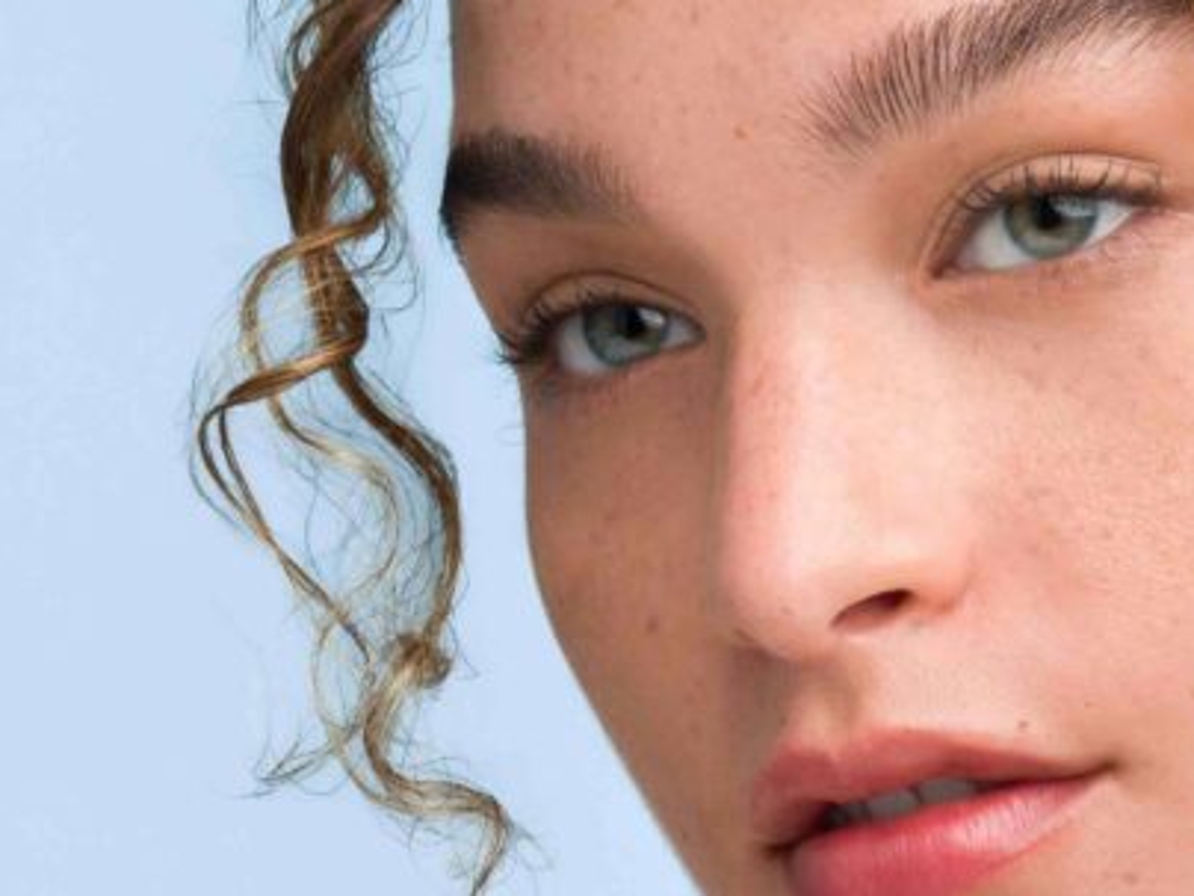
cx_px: 1132
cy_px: 758
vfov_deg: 5.6
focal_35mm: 266
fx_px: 9175
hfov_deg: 7.4
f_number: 10
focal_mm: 35
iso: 80
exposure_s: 1/250
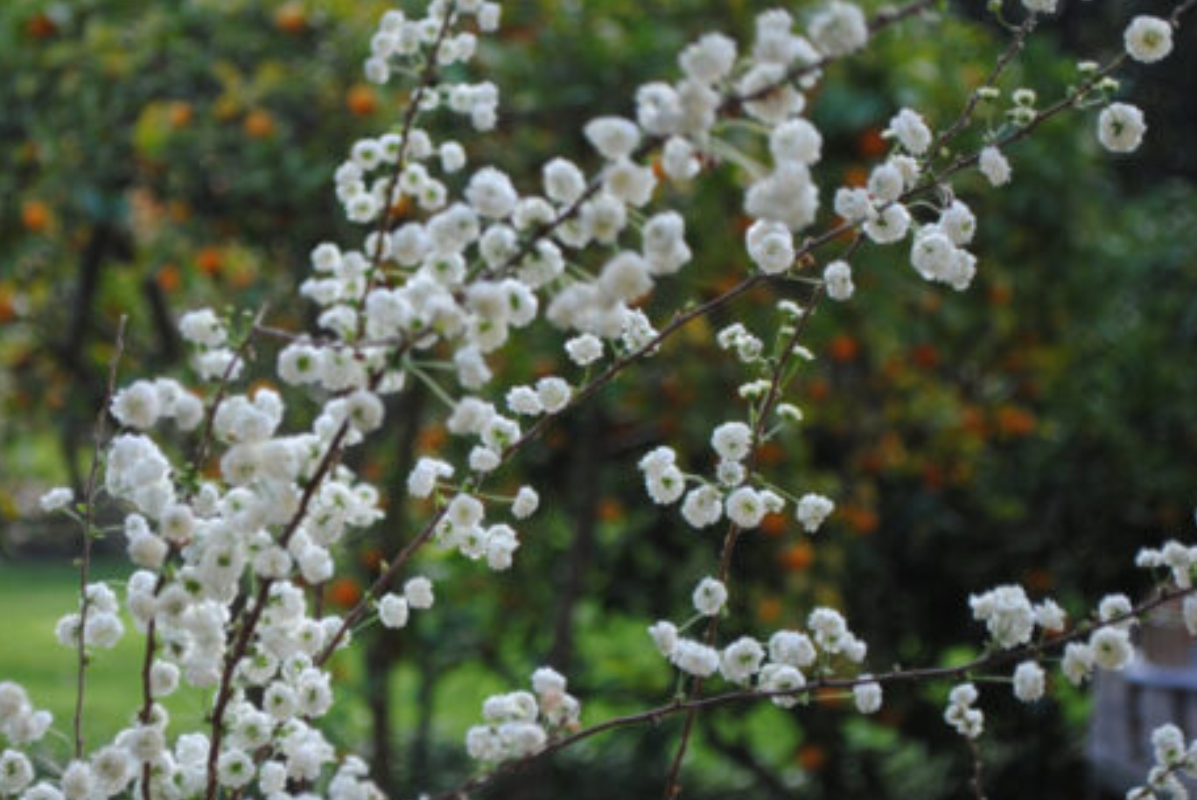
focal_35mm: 101
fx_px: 3361
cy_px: 372
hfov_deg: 20.1
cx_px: 368
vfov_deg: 13.6
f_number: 5.6
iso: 200
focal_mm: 48
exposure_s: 1/100
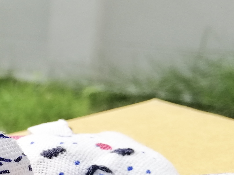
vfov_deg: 19.7
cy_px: 143
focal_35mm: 74
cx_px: -83
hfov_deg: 22.9
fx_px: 500
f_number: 2.2
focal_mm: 3.81
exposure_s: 1/391
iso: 50
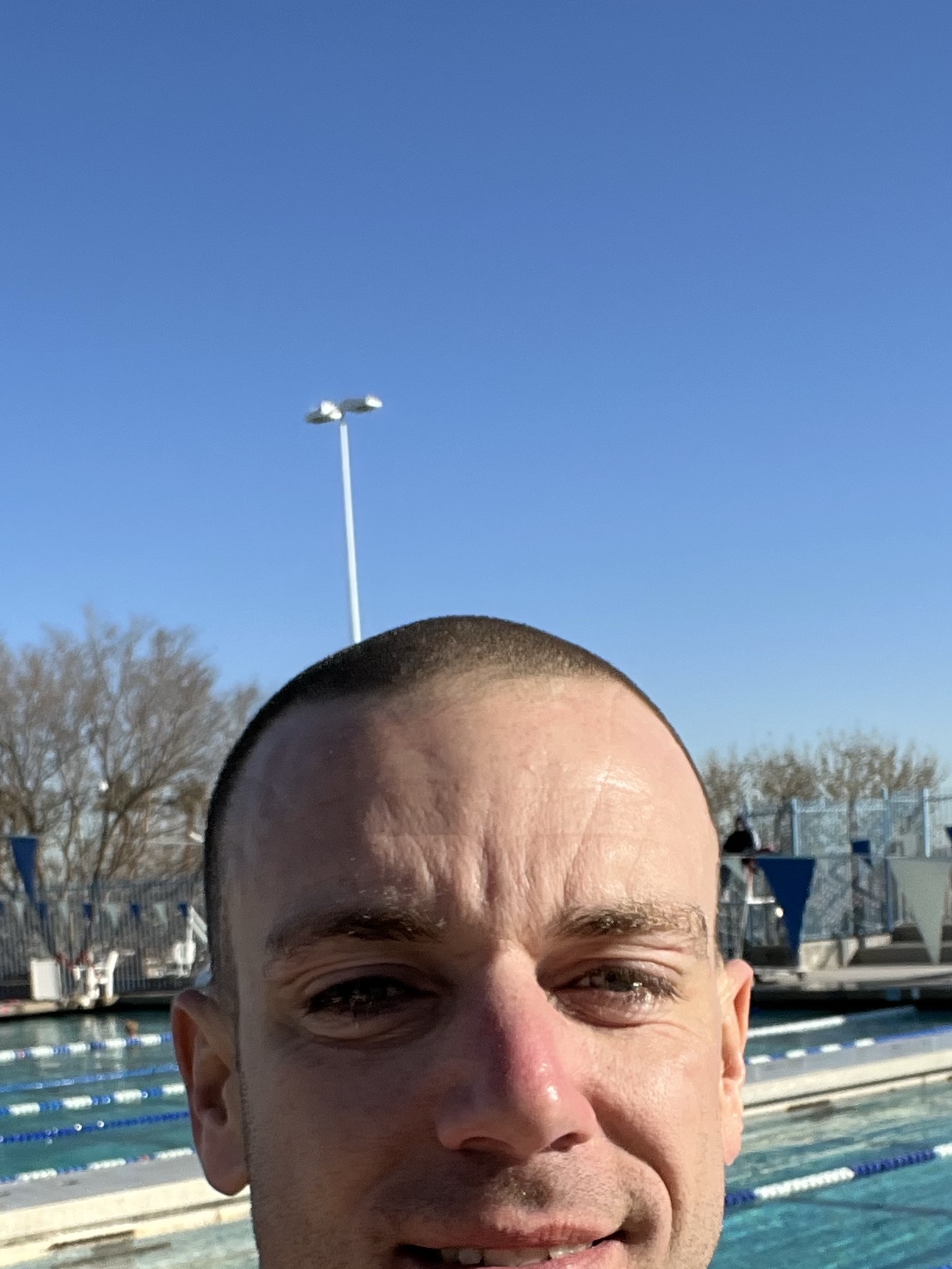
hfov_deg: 25.7
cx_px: 480
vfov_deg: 32.3
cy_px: 1118
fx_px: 2090
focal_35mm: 57
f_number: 2.2
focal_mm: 2.71
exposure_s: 1/1125
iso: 32
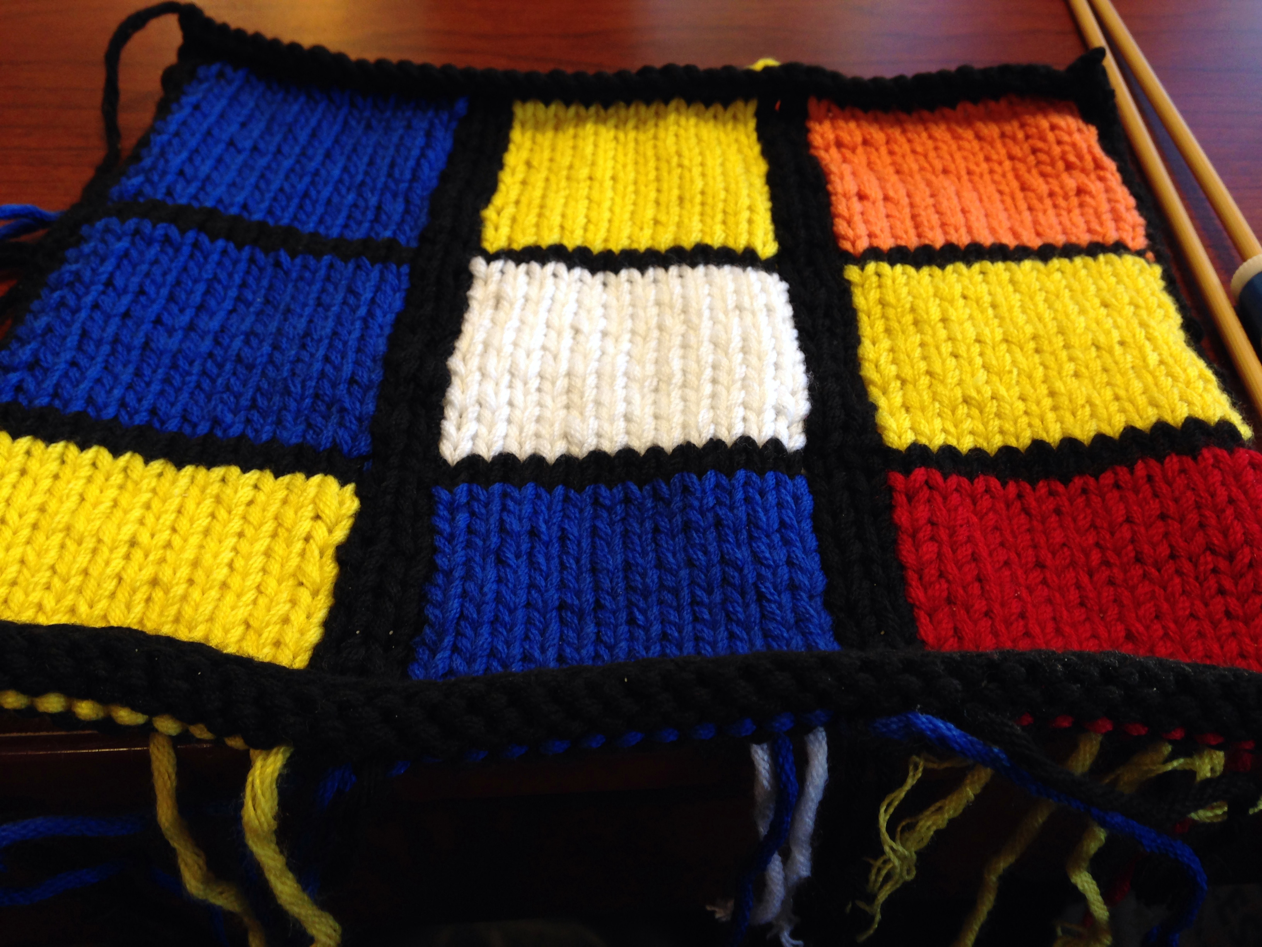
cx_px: 631
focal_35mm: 33
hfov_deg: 55.4
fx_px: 1203
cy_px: 474
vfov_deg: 42.9
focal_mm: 4.12
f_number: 2.4
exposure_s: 1/24
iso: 64
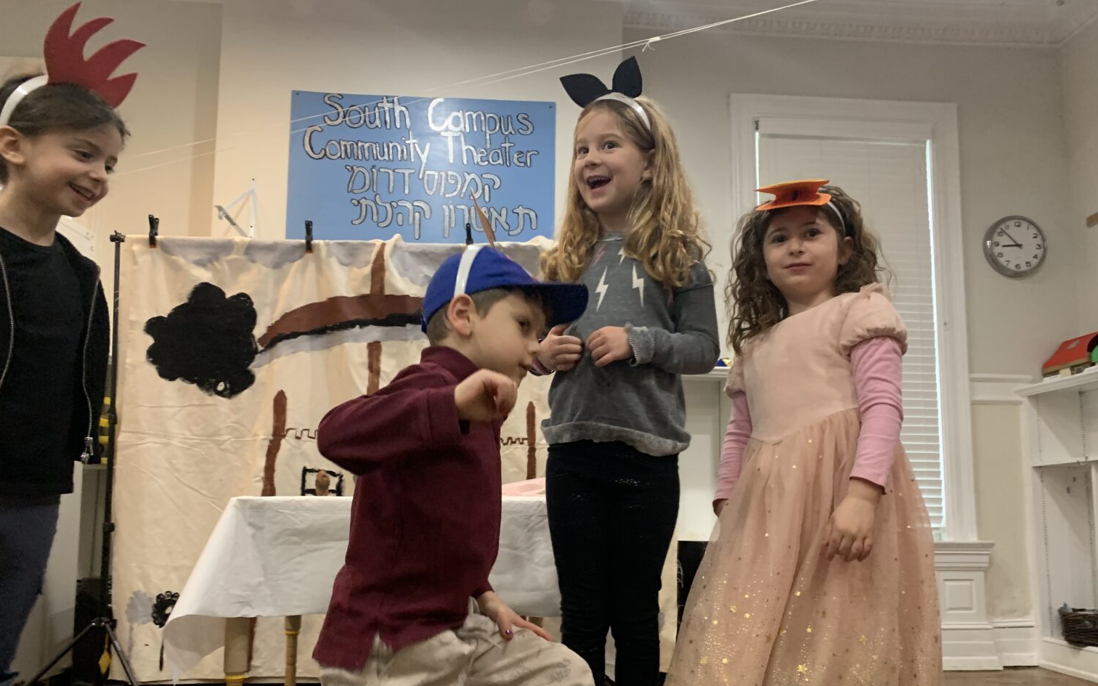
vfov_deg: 44.3
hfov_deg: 66.5
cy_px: 416
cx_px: 549
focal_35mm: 28
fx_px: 838
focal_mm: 4.25
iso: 320
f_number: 1.8
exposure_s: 1/40
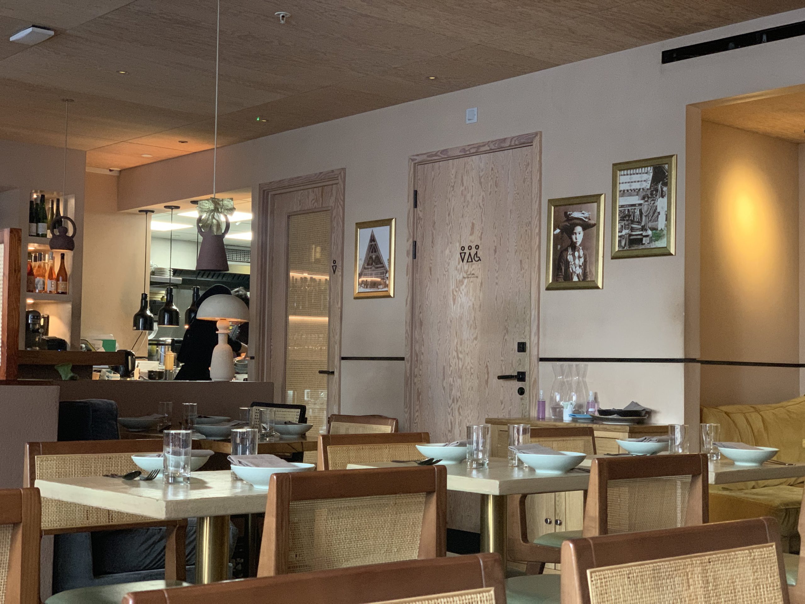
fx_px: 1209
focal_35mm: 52
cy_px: 302
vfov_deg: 28.0
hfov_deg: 36.8
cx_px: 402
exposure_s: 1/60
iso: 320
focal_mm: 6
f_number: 2.4
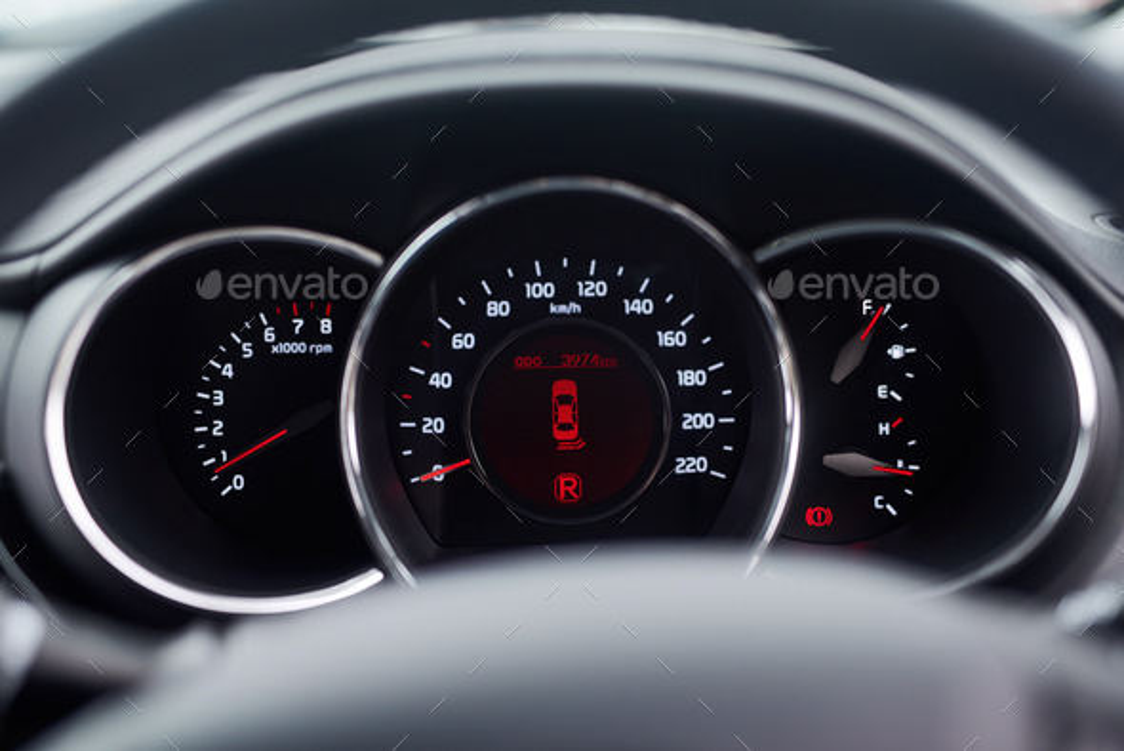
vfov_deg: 27.0
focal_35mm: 50
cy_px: 376
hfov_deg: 39.6
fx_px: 1562
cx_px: 562
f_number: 1.8
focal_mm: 50
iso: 320
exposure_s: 1/320
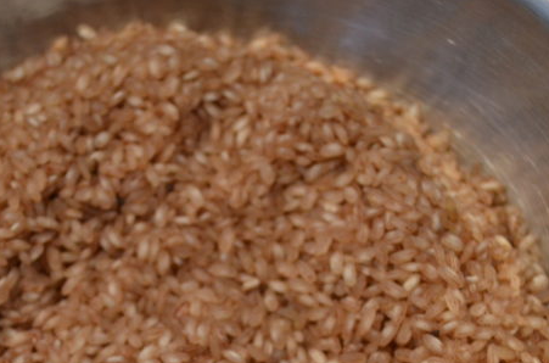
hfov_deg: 26.9
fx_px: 1141
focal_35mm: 75
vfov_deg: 17.6
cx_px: 183
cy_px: 373
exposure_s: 1/30
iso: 1250
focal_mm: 22
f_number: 4
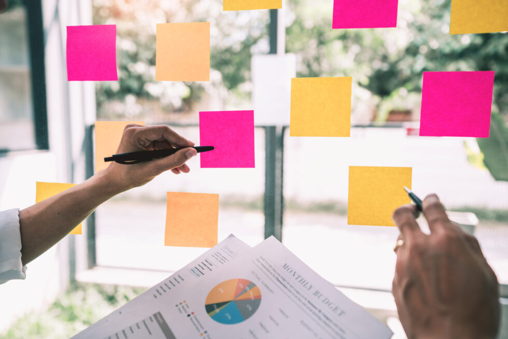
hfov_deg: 54.4
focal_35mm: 35
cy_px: 170
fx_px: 494
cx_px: 254
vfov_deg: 37.9
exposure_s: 1/160
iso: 400
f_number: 2.8
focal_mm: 35
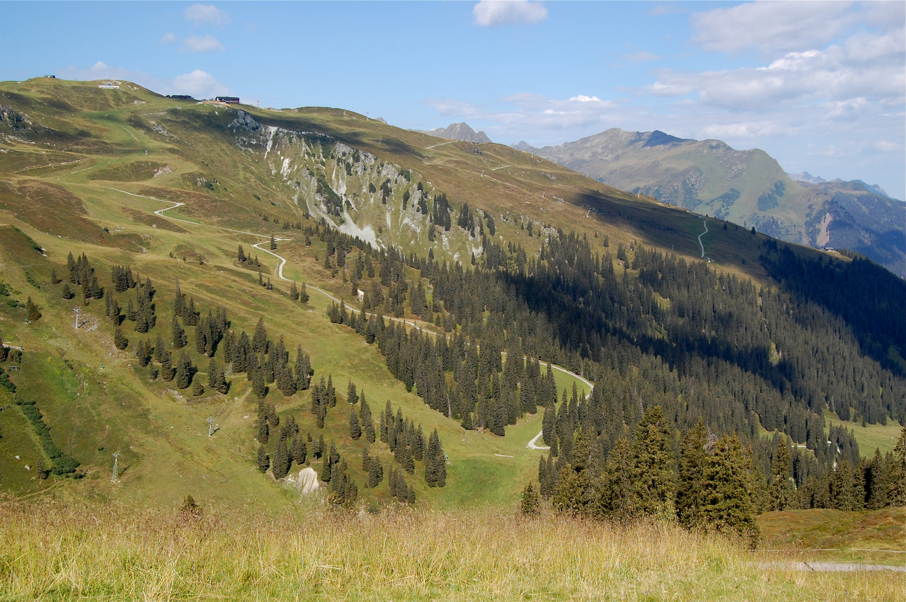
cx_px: 453
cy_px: 301
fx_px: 981
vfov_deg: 34.2
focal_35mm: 39
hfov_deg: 49.6
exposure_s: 1/320
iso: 200
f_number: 9
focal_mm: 26
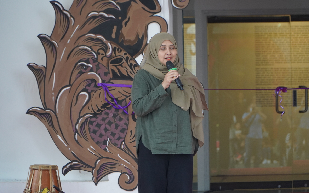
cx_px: 154
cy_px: 96
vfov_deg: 8.1
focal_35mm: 162
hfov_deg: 13.0
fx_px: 1360
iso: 1250
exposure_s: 1/200
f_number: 4
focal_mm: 105
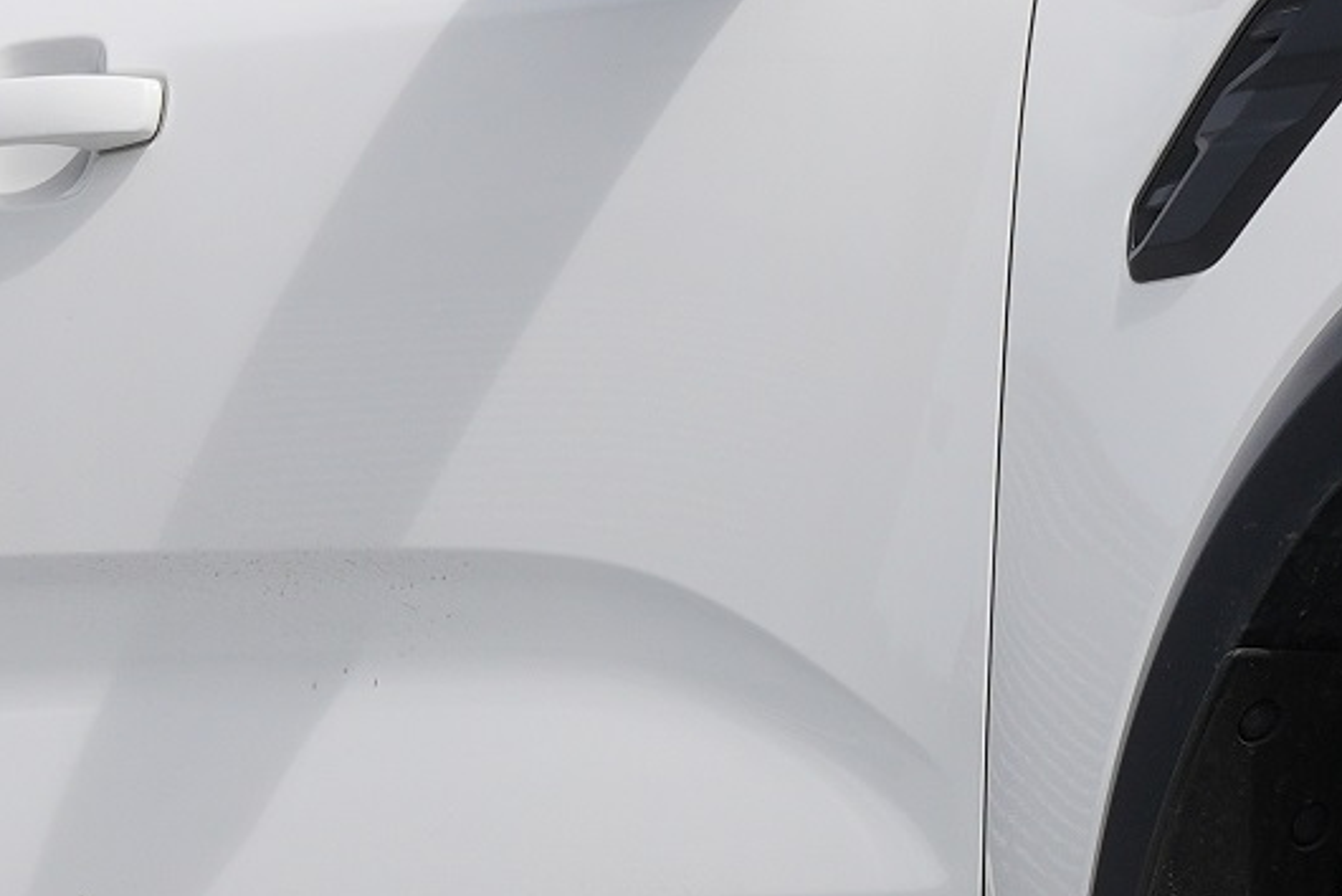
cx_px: 1484
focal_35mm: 366
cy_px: 559
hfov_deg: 5.6
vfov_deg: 3.8
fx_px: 13654
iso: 100
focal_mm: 41.8
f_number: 6.3
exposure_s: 1/500
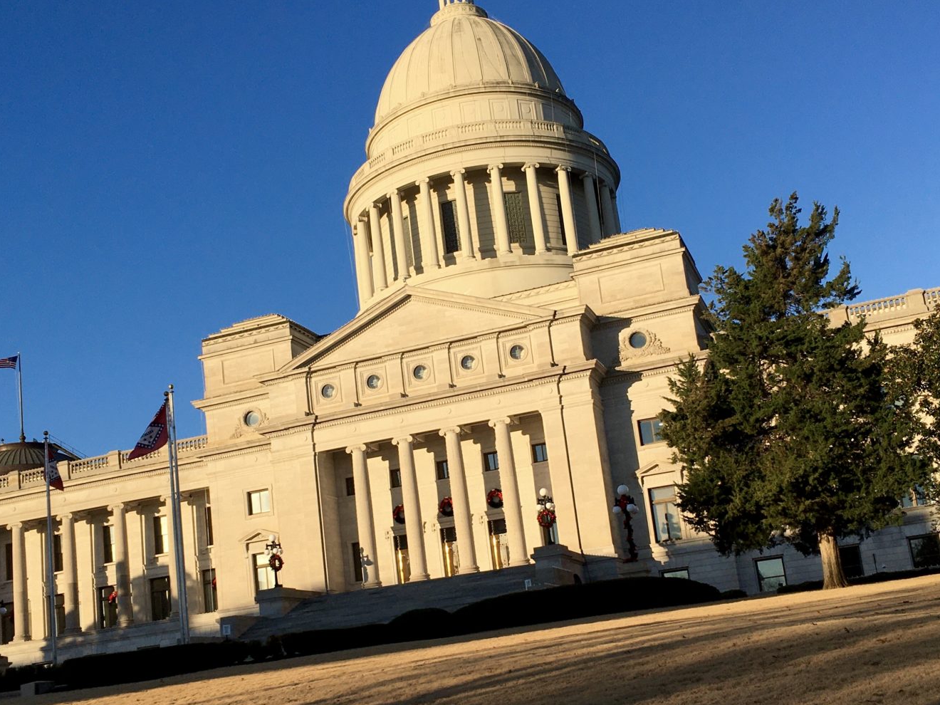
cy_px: 421
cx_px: 452
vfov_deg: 32.1
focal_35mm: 45
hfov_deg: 42.1
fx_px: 1222
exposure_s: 1/1789
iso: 25
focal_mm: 4.15
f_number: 2.2
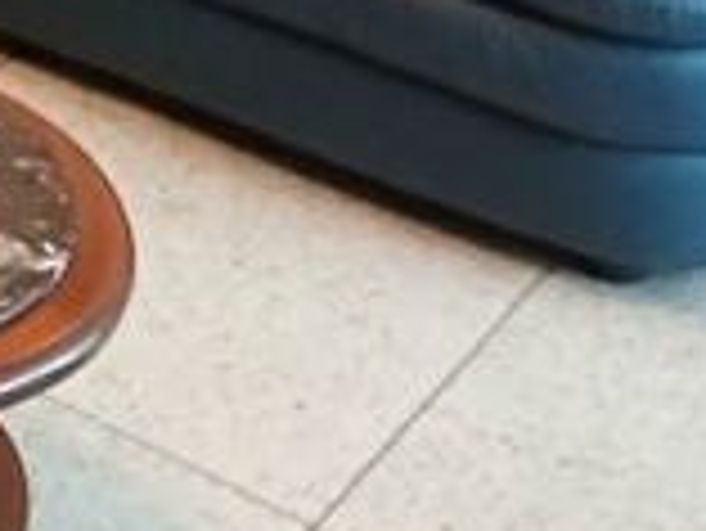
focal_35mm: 116
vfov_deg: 12.2
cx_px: -360
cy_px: -245
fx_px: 2368
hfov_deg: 15.6
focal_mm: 3.98
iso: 800
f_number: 1.8
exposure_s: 1/16.7
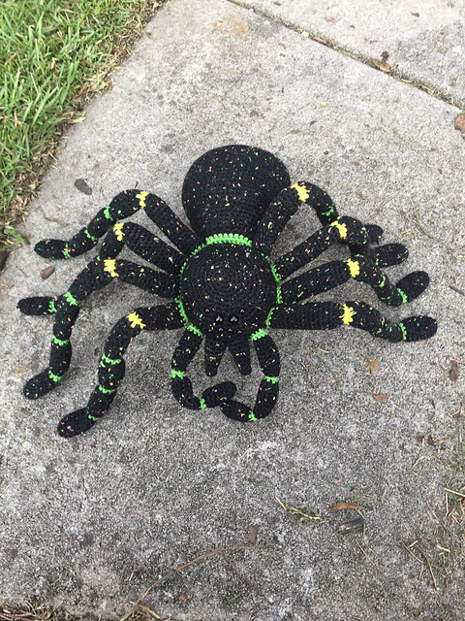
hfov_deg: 48.2
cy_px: 310
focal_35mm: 29
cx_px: 232
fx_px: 519
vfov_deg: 61.7
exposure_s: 1/120
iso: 32
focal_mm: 4.15
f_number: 2.2
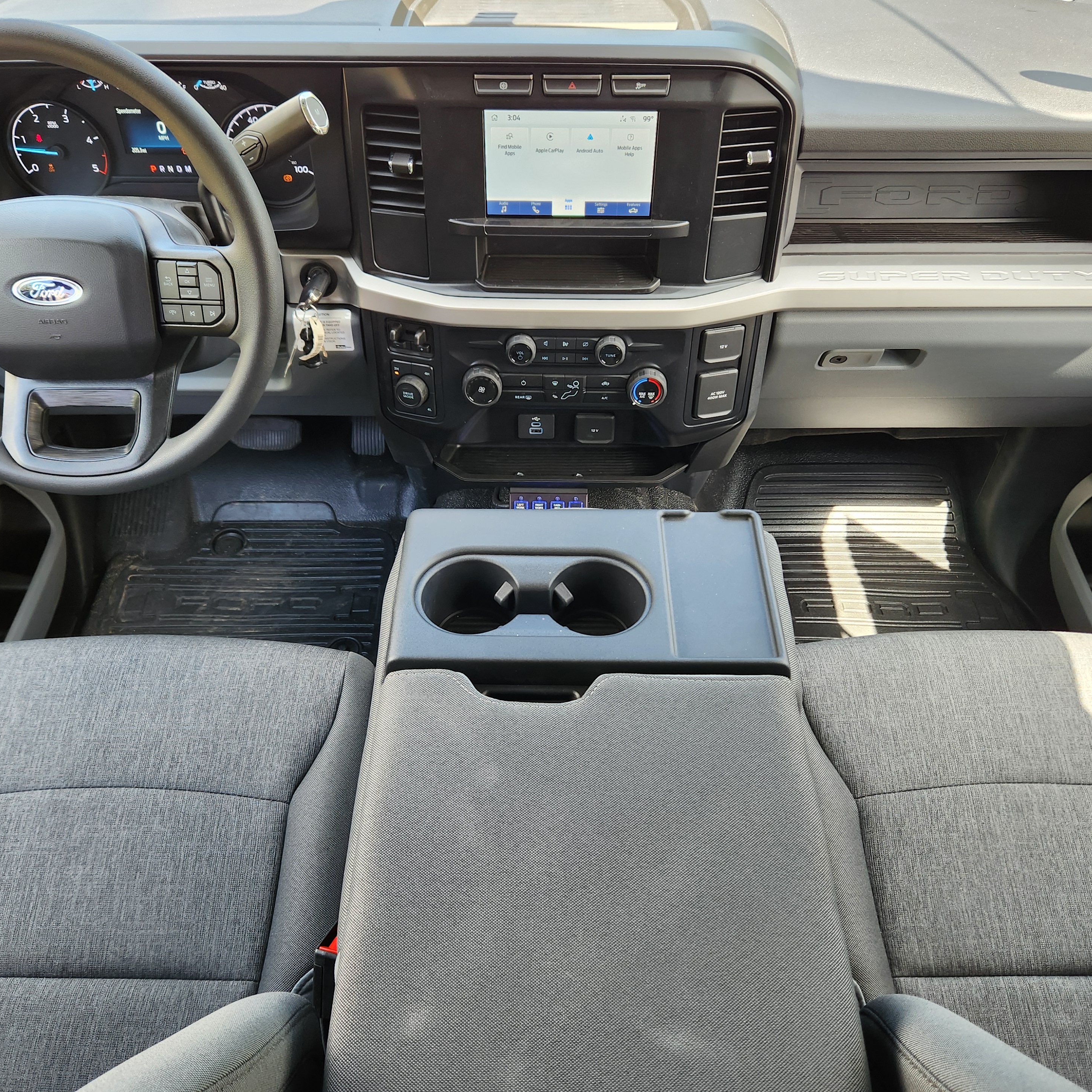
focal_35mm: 28
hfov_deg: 57.3
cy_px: 552
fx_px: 999
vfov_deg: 57.3
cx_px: 557
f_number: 1.8
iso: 100
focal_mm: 5.4
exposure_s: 1/180
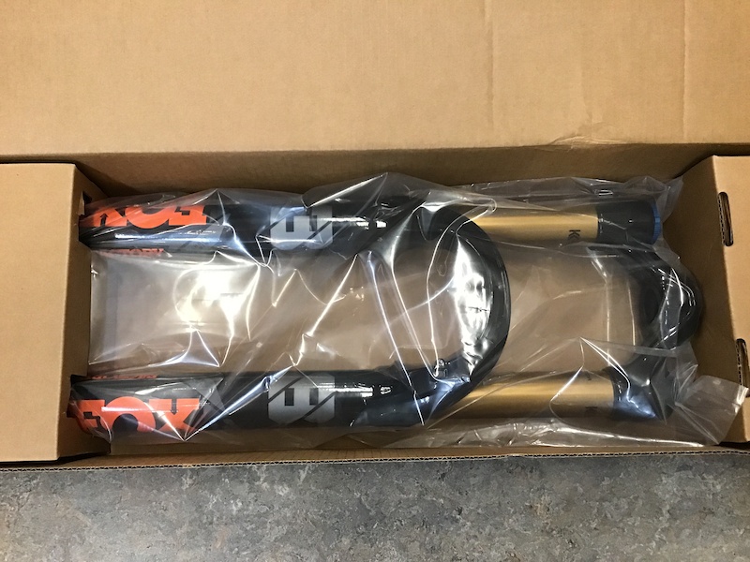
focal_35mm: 31
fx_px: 672
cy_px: 281
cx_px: 375
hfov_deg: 58.4
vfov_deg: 45.4
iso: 200
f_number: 2.4
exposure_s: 1/30
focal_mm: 3.3
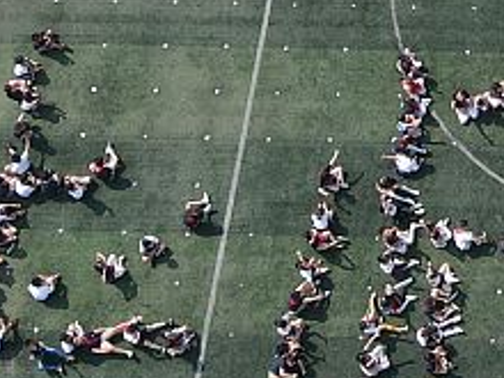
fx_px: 1907
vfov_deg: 10.8
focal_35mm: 131
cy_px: -245
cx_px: 783
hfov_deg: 14.0
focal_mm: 4.5
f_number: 2.8
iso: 100
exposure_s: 1/400
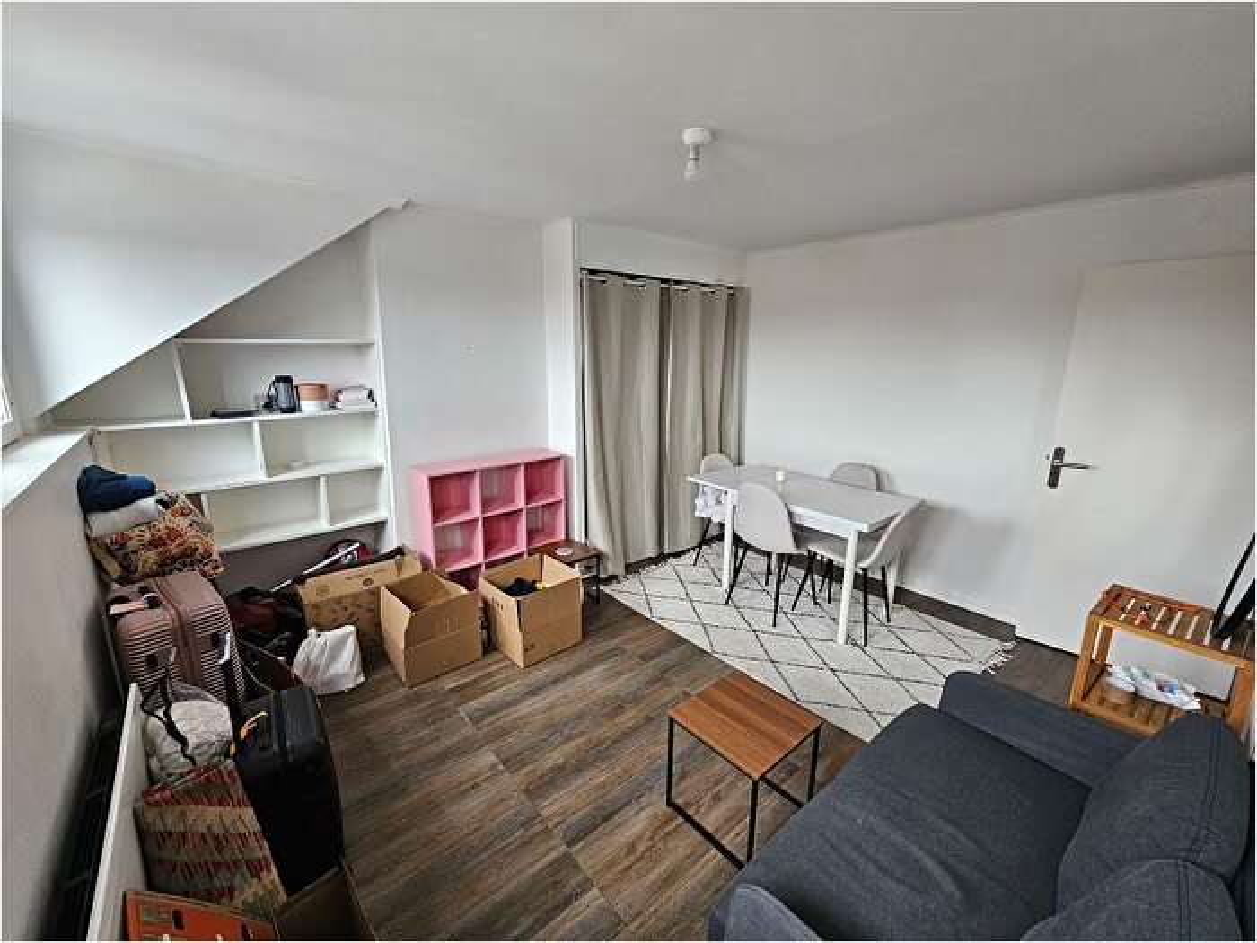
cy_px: 472
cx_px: 628
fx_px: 472
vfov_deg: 89.9
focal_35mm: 13
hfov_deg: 106.2
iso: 125
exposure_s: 1/71
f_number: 2.2
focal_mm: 2.2
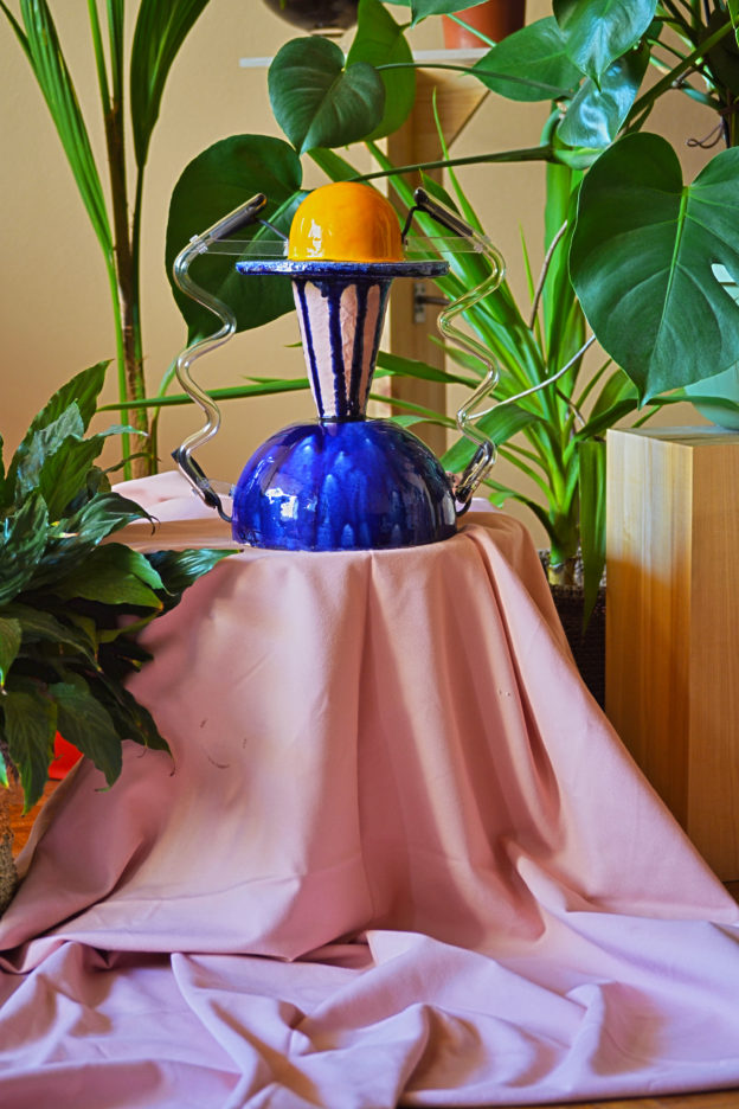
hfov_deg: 16.6
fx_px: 2540
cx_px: 370
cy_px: 554
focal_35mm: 82
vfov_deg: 24.6
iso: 200
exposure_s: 1/4
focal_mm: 55
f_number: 4
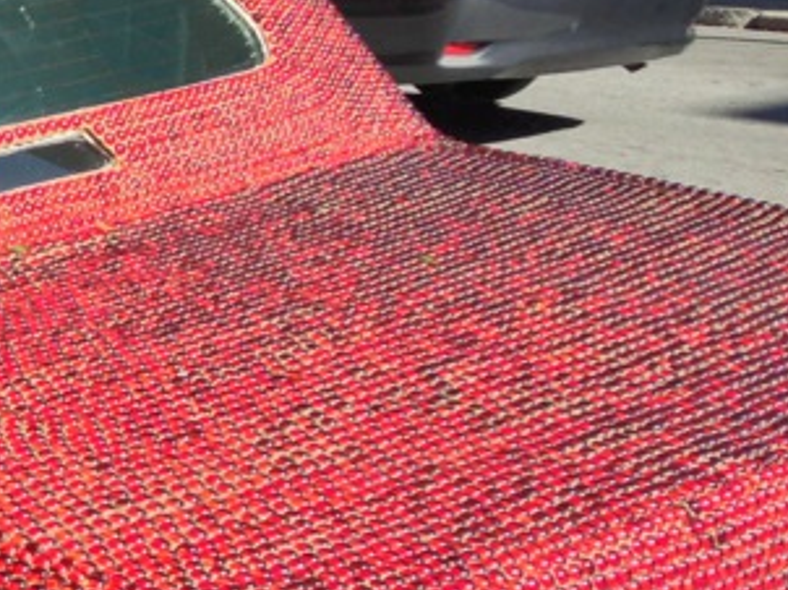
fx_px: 2548
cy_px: 522
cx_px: -527
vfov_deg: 13.1
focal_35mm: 112
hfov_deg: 15.6
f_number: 2.4
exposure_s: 1/542
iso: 50
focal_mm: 4.13
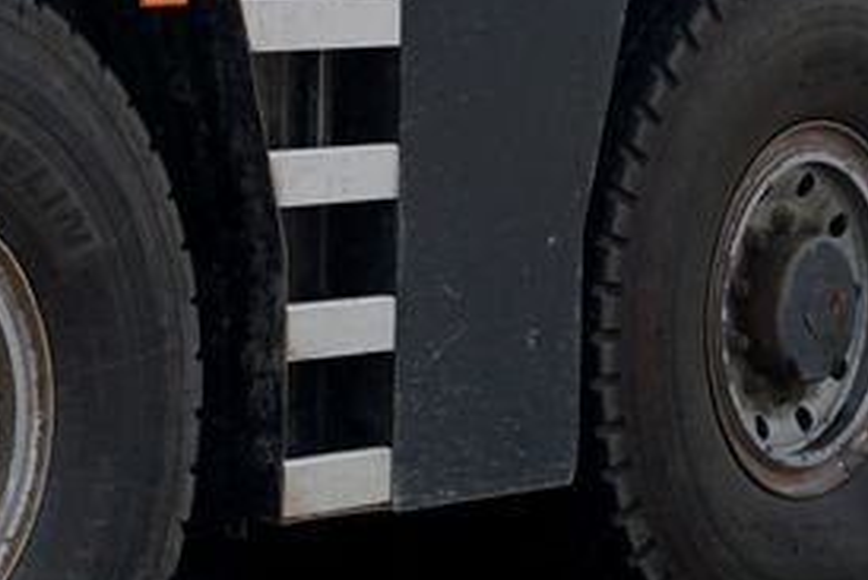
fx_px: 4439
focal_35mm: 184
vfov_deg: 7.4
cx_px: -456
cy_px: -261
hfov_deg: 10.7
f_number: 6.3
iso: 100
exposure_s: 1/160
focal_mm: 24
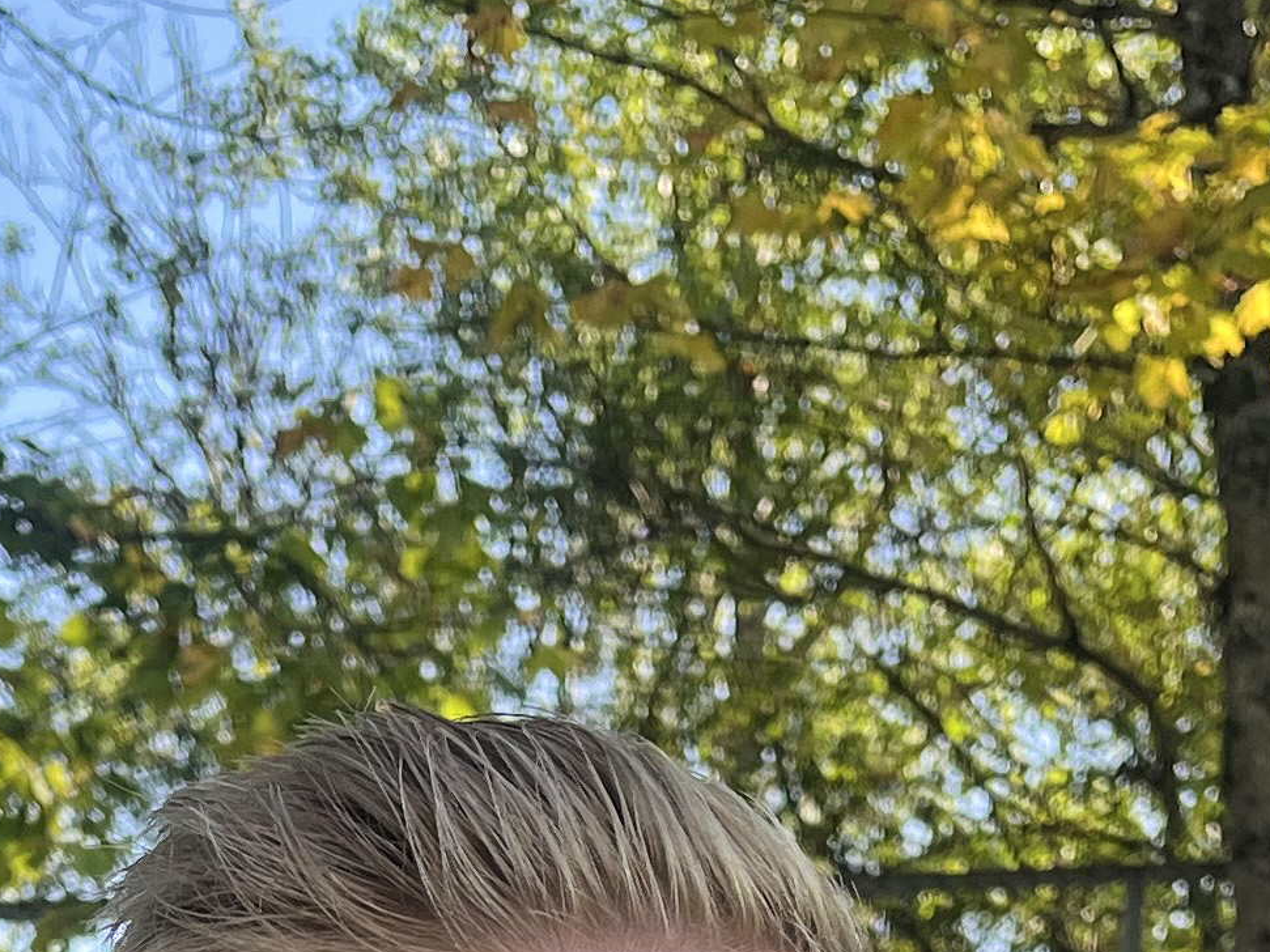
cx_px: 523
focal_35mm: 108
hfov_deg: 18.2
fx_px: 3962
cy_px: 1870
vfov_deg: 12.2
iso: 50
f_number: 1.6
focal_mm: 5.1
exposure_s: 1/463
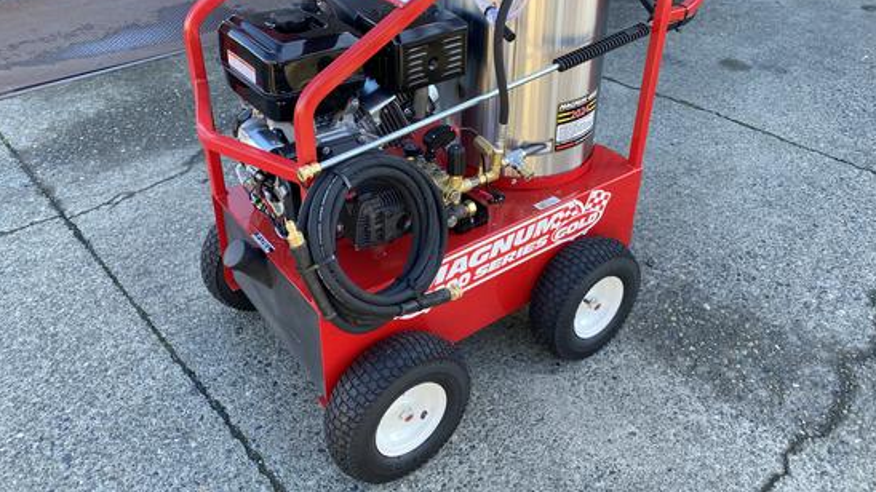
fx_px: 720
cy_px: 163
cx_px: 473
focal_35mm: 31
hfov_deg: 62.5
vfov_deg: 37.3
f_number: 1.8
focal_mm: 4.25
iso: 32
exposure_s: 1/133
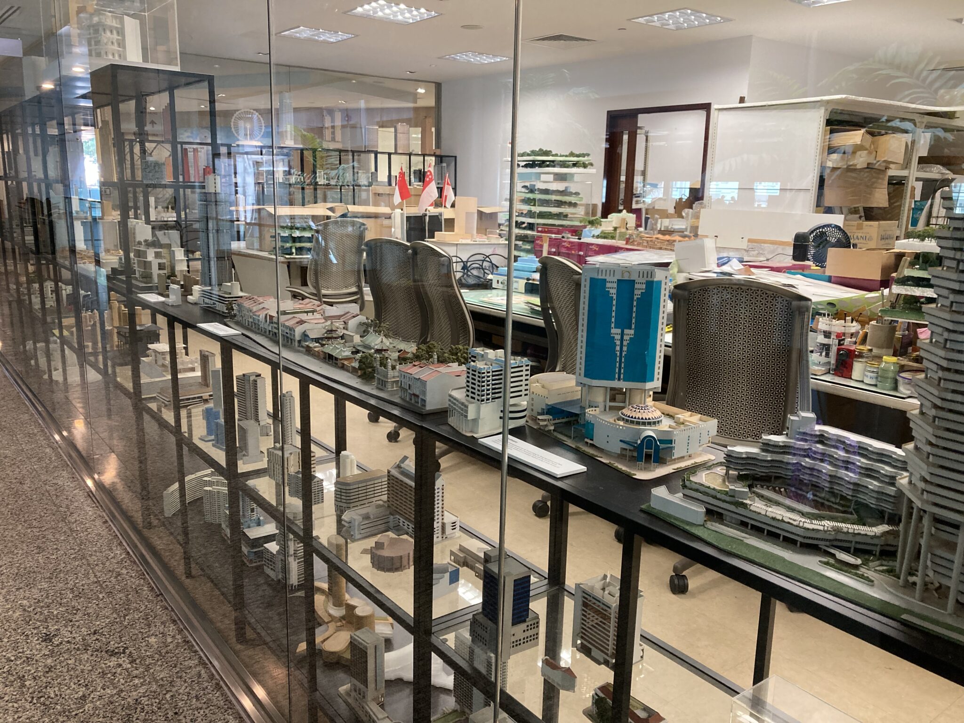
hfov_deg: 63.4
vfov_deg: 49.7
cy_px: 362
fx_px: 780
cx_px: 482
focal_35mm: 28
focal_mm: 3.99
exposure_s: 1/60
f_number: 1.8
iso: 200
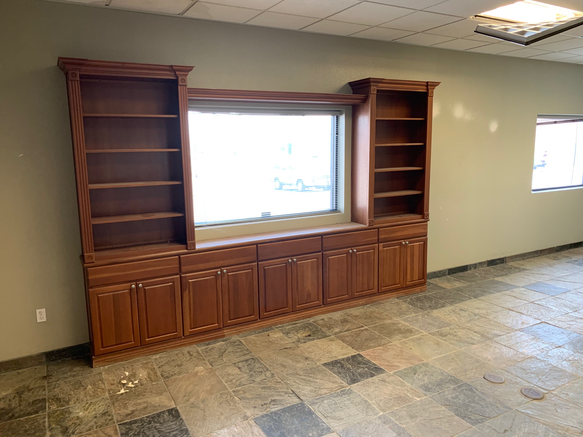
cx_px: 292
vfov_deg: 53.1
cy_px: 218
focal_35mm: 26
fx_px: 438
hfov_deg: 67.3
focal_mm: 4.25
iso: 100
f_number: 1.8
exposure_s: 1/60
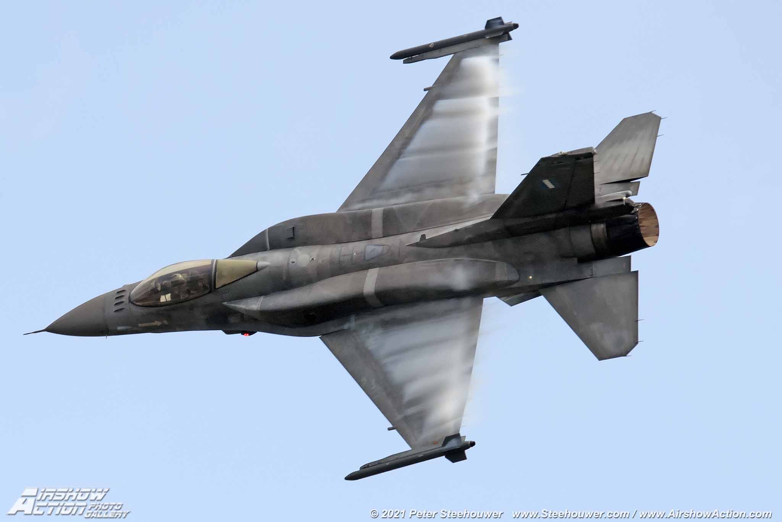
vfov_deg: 2.9
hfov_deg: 4.3
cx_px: 391
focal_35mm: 480
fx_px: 10432
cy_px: 261
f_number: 5
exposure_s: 1/3200
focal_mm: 400
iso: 200
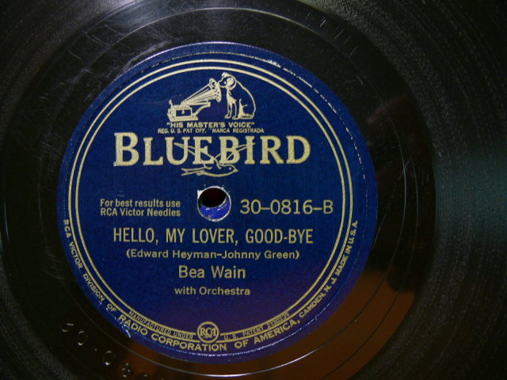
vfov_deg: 40.7
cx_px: 254
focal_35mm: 35
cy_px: 190
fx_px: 513
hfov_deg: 52.6
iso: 100
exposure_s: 1/20
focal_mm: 7.4
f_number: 3.6
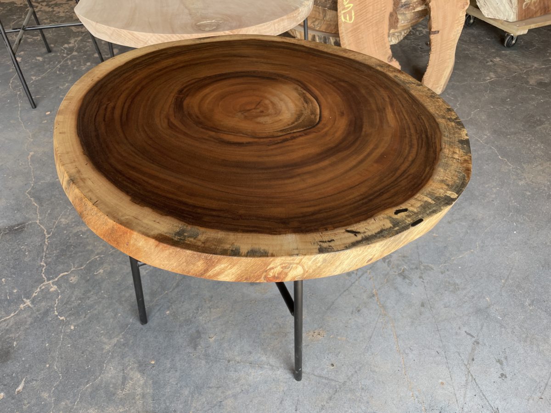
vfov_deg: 53.1
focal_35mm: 26
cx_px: 276
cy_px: 206
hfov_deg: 67.3
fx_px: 414
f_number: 1.6
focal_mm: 4.2
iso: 32
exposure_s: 1/163
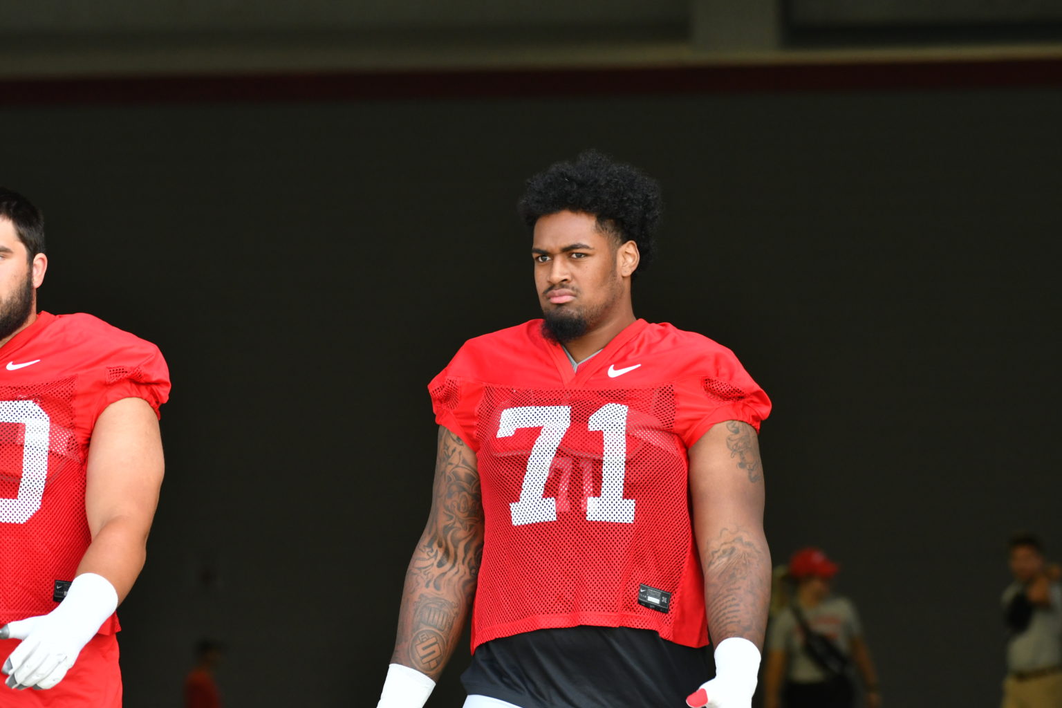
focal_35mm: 300
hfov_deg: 6.9
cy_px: 354
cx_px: 531
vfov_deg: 4.6
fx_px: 8849
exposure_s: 1/640
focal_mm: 200
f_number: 5.6
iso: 1000
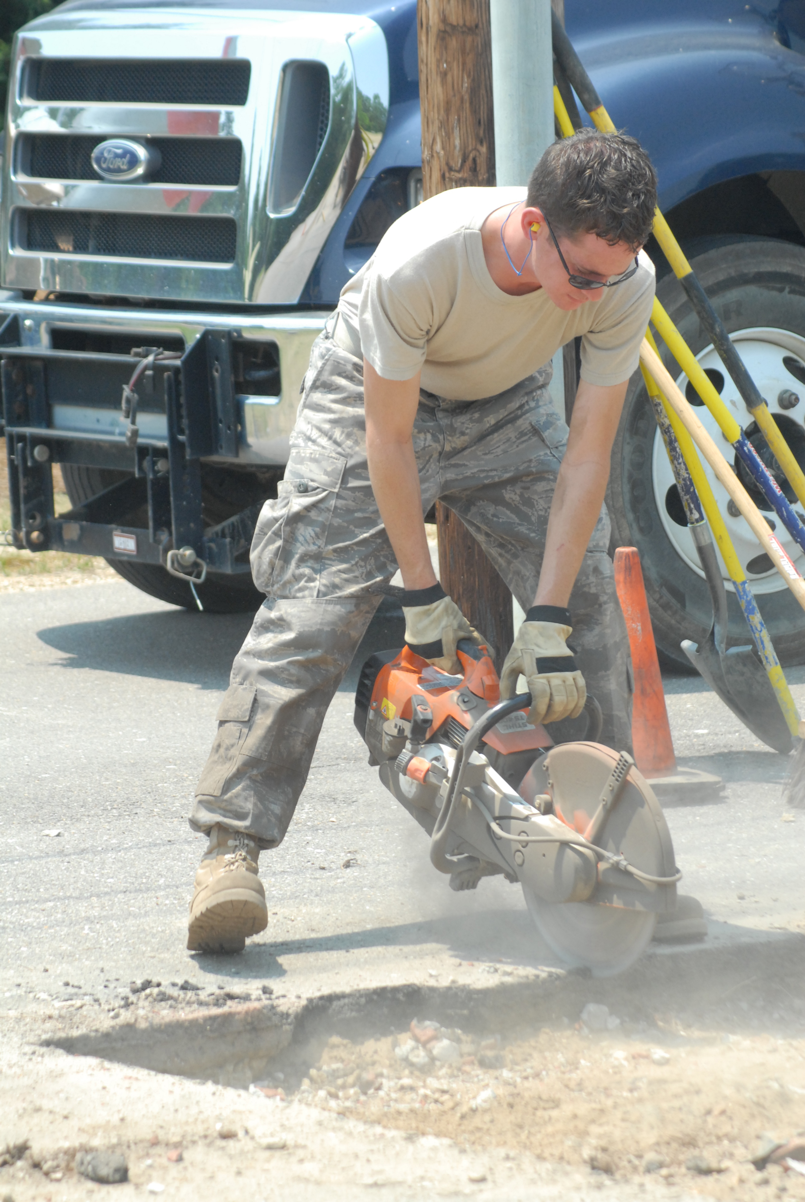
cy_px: 601
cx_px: 402
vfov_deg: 12.2
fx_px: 5619
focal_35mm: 168
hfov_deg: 8.2
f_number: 9
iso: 500
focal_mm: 112
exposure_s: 1/320
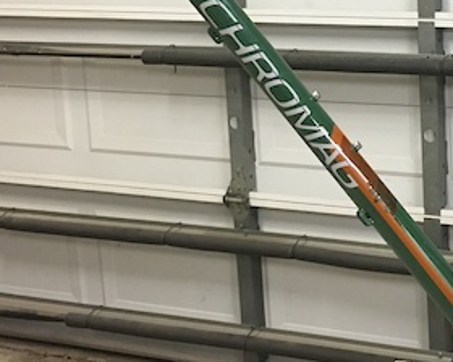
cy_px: 34
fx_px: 1086
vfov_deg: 18.6
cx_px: 422
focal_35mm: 81
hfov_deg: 22.9
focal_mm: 4.15
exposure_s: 1/24
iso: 200
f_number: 2.2
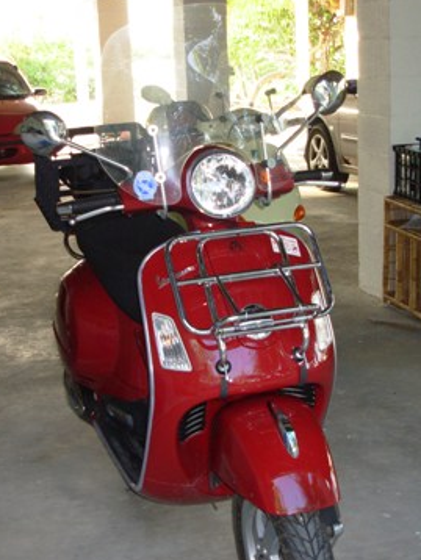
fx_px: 1053
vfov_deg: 29.8
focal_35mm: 65
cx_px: 221
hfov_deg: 22.6
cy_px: 294
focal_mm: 8.5
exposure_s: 1/52.3
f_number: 3.2
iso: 77
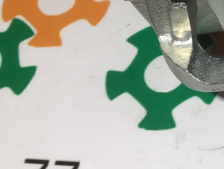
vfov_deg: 17.1
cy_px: 17
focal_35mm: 85
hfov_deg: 20.9
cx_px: 294
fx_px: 550
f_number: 2.2
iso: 32
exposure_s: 1/100
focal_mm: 4.15
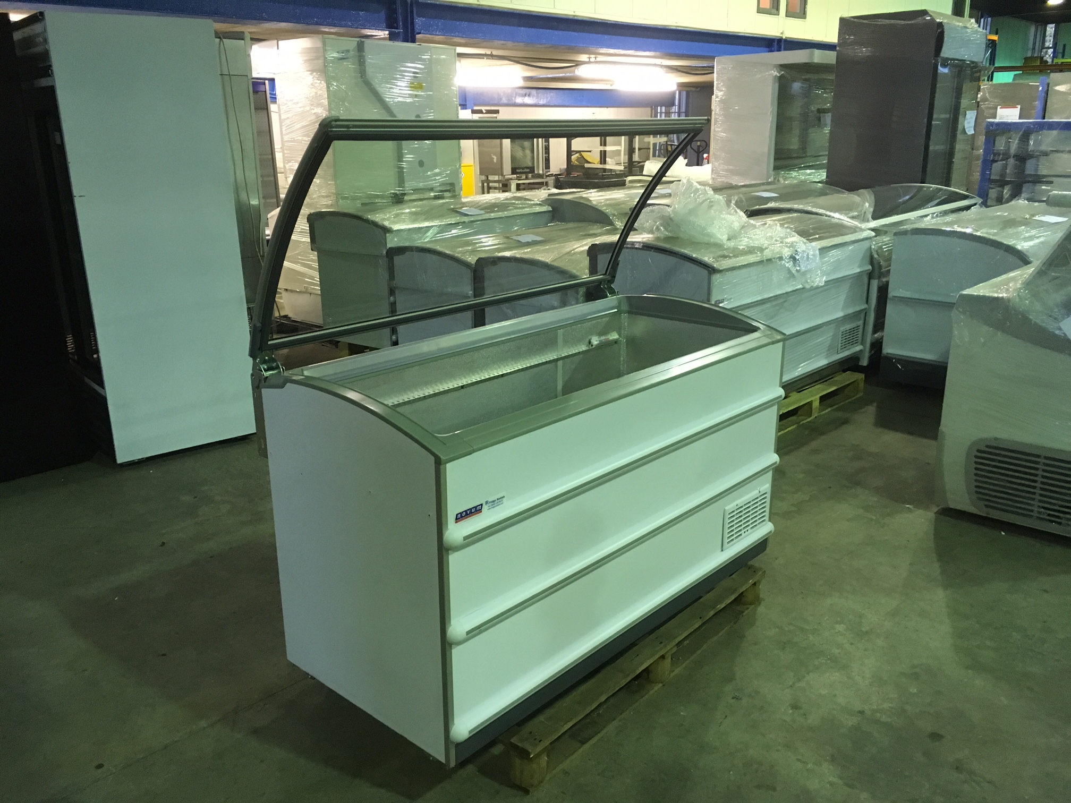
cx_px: 536
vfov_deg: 48.2
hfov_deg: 61.7
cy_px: 402
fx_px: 897
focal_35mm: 29
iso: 200
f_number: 2.2
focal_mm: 4.15
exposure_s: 1/25
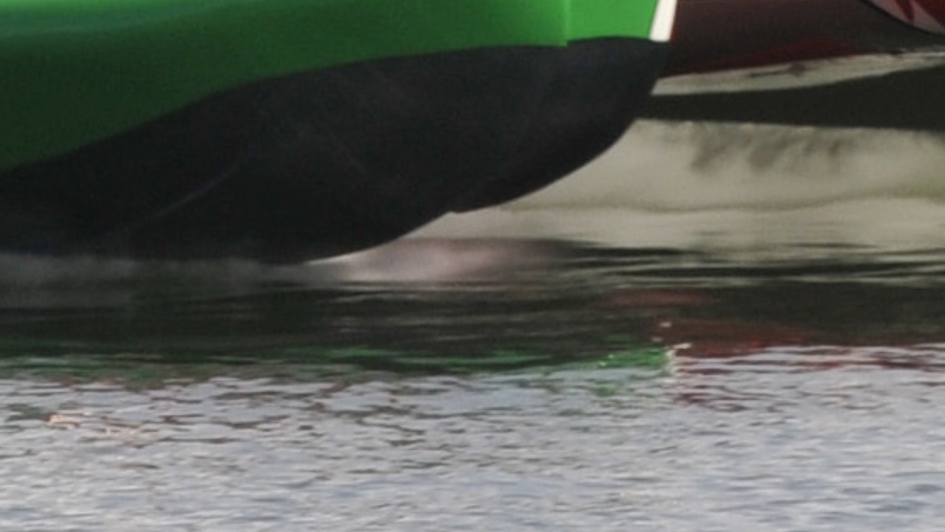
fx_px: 118879
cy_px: -415
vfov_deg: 0.3
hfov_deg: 0.5
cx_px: 527
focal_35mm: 4744
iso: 200
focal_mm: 400
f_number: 7.1
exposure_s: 1/640
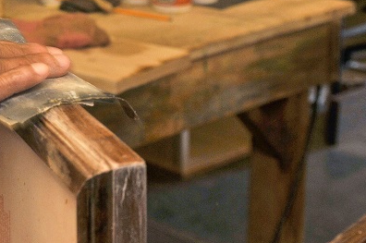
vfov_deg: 12.2
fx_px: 1107
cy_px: -74
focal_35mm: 109
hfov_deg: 17.6
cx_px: -109
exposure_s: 1/60
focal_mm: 24
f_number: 5
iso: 200
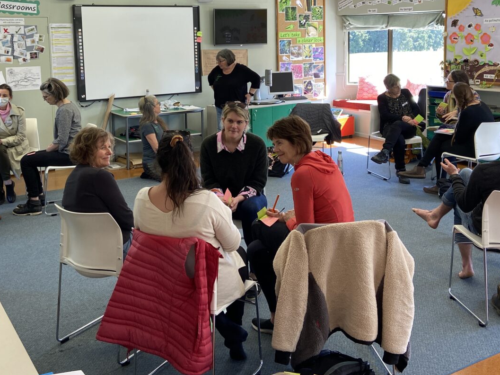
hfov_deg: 44.8
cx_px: 234
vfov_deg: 33.7
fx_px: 606
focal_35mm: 42
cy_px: 97
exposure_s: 1/100
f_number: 1.8
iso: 64
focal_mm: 4.25
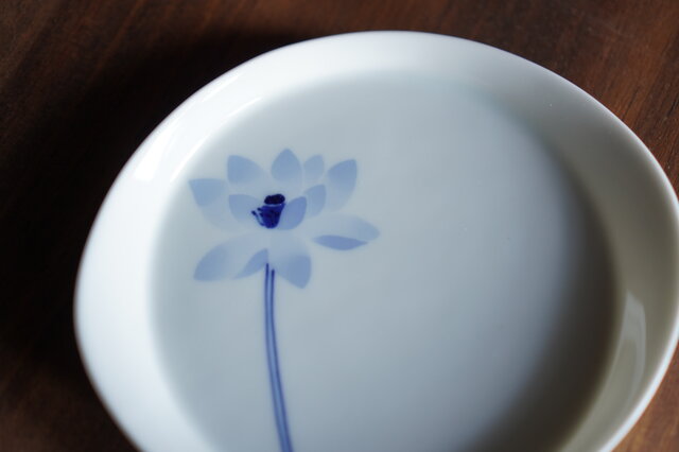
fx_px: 990
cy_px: 226
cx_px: 340
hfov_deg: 37.9
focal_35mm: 52
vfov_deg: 25.7
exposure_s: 1/125
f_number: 1.8
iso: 100
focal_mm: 35
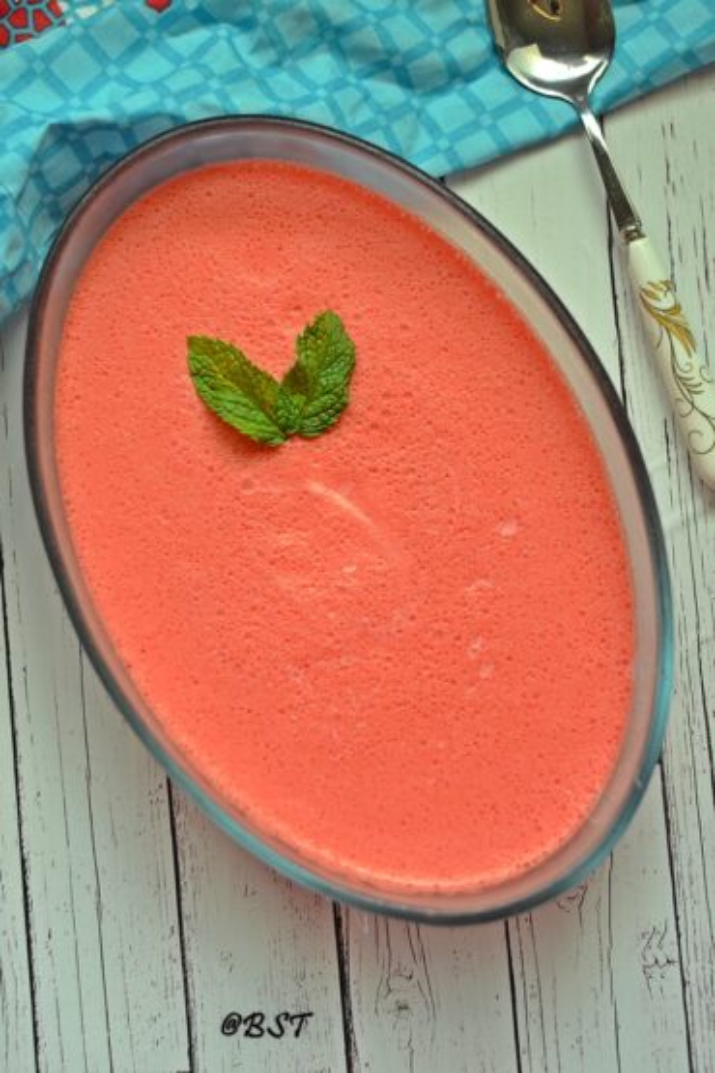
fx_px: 2234
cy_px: 536
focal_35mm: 75
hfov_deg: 18.2
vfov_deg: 27.0
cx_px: 358
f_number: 2.5
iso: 400
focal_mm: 50
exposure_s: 1/60
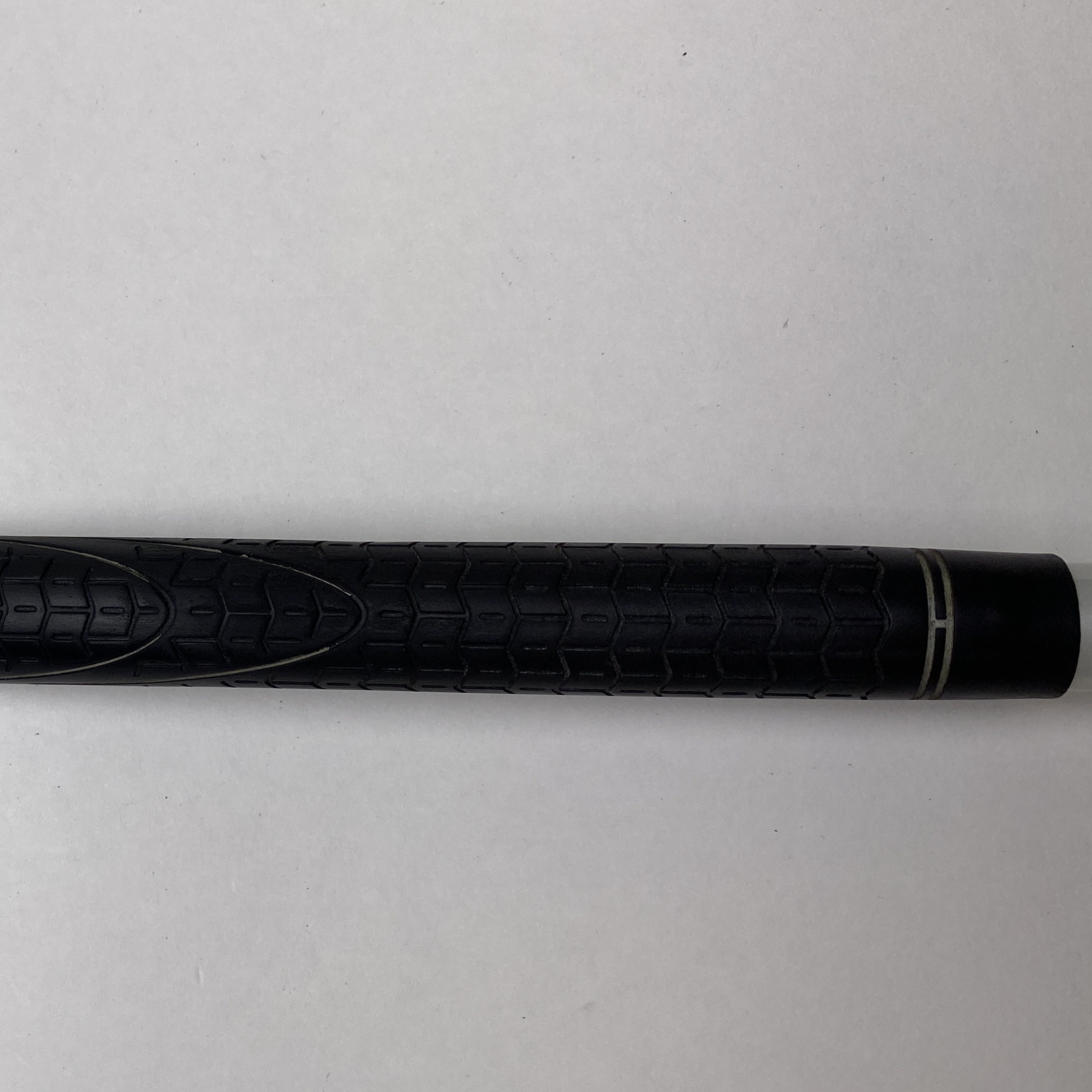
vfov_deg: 38.2
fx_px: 1570
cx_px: 82
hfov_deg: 35.7
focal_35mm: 44
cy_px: 639
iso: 32
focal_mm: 4.25
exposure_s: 1/552
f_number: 1.8
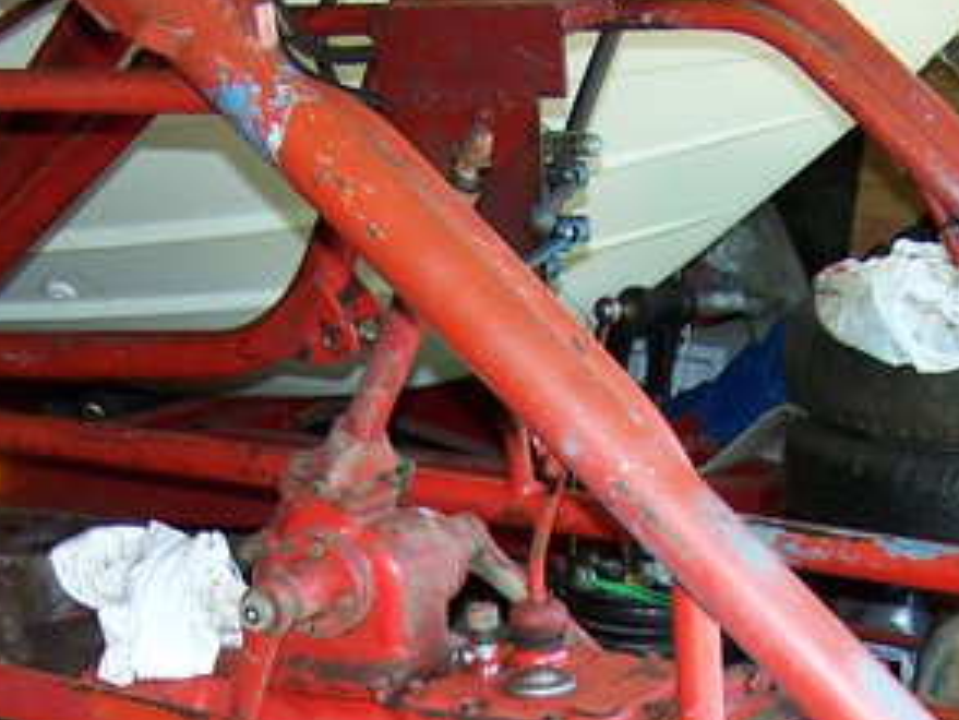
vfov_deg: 16.1
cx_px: 496
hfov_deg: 22.0
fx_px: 2467
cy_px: 828
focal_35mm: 89
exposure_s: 1/60
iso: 160
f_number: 2.8
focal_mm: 6.3
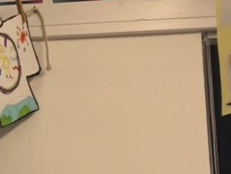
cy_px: 200
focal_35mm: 115
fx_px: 767
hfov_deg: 14.8
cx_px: -190
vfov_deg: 12.6
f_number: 2.4
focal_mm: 3.3
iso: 32
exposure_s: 1/100
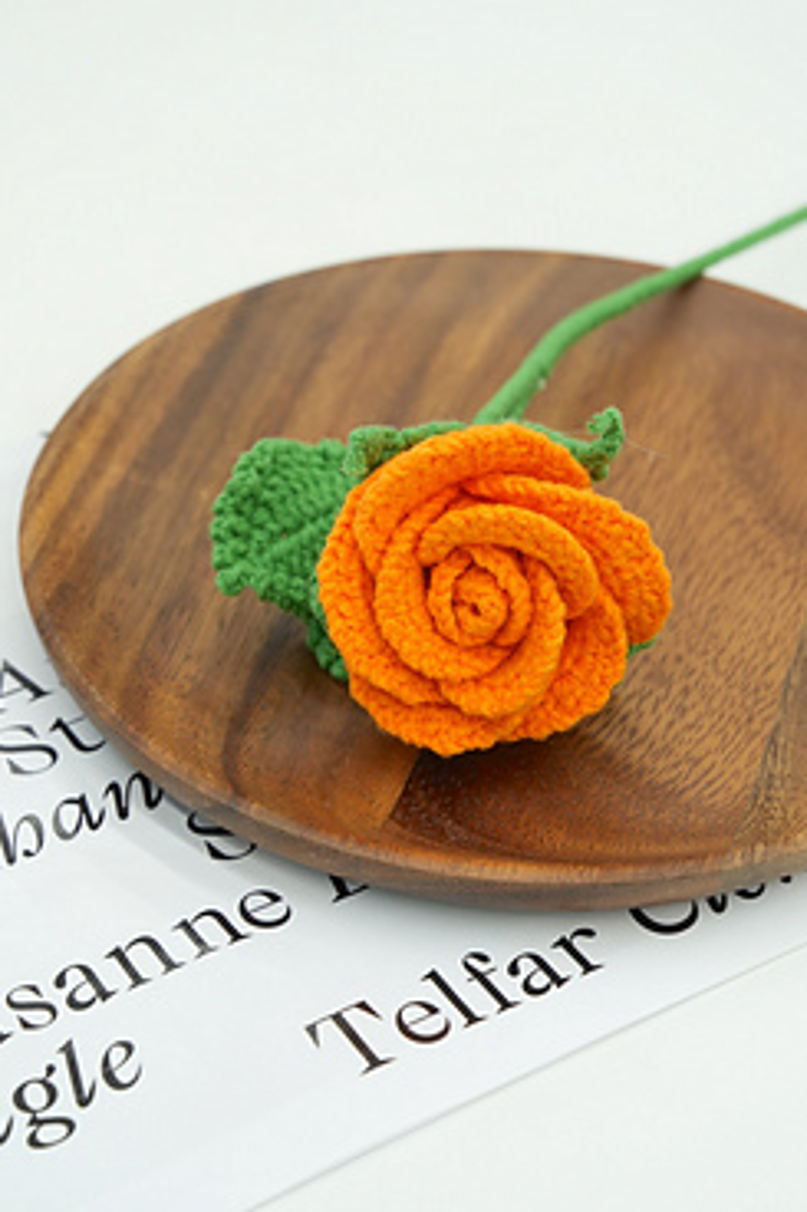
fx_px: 3197
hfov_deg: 14.4
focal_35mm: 95
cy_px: 540
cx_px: 377
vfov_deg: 21.5
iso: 320
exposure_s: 1/20
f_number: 7.1
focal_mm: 70
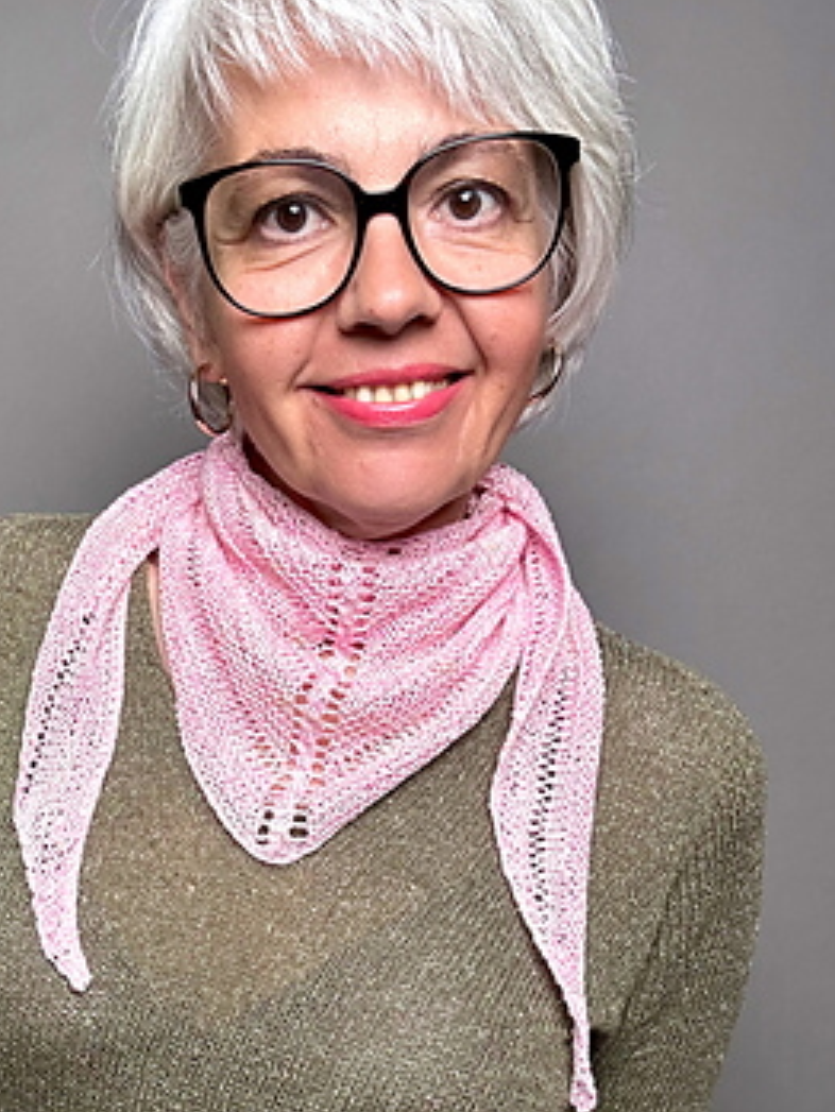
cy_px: 790
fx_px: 1382
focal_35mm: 43
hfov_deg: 33.4
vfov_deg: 42.9
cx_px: 295
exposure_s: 1/121
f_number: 1.9
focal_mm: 2.69
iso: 64
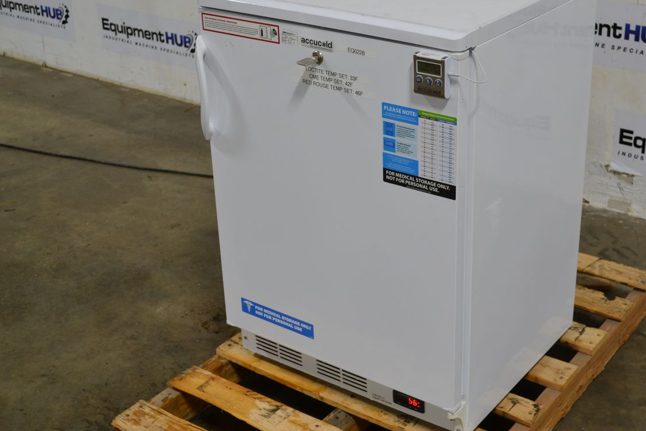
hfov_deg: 37.0
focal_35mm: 54
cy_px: 181
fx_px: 962
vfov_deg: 25.2
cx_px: 388
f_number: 4.5
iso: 400
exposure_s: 1/40
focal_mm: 29
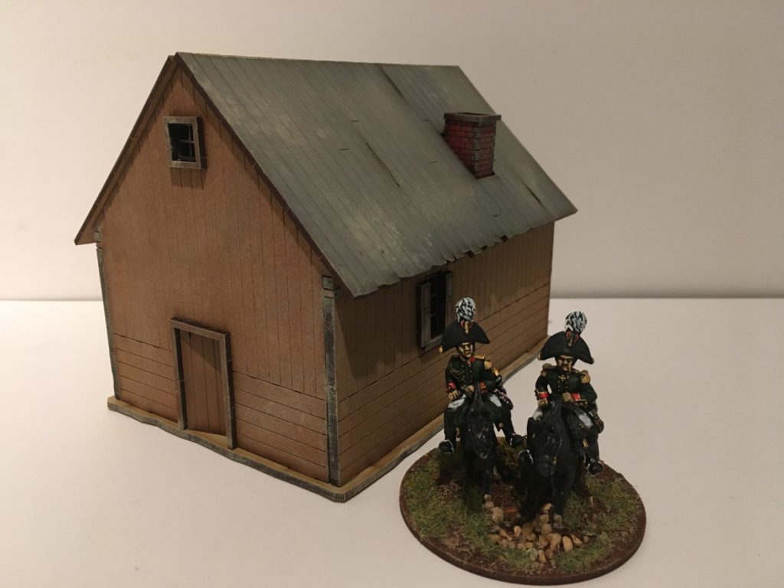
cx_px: 392
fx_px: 657
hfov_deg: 61.7
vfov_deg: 48.2
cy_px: 294
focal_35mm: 29
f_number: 2.2
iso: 160
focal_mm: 4.15
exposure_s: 1/33
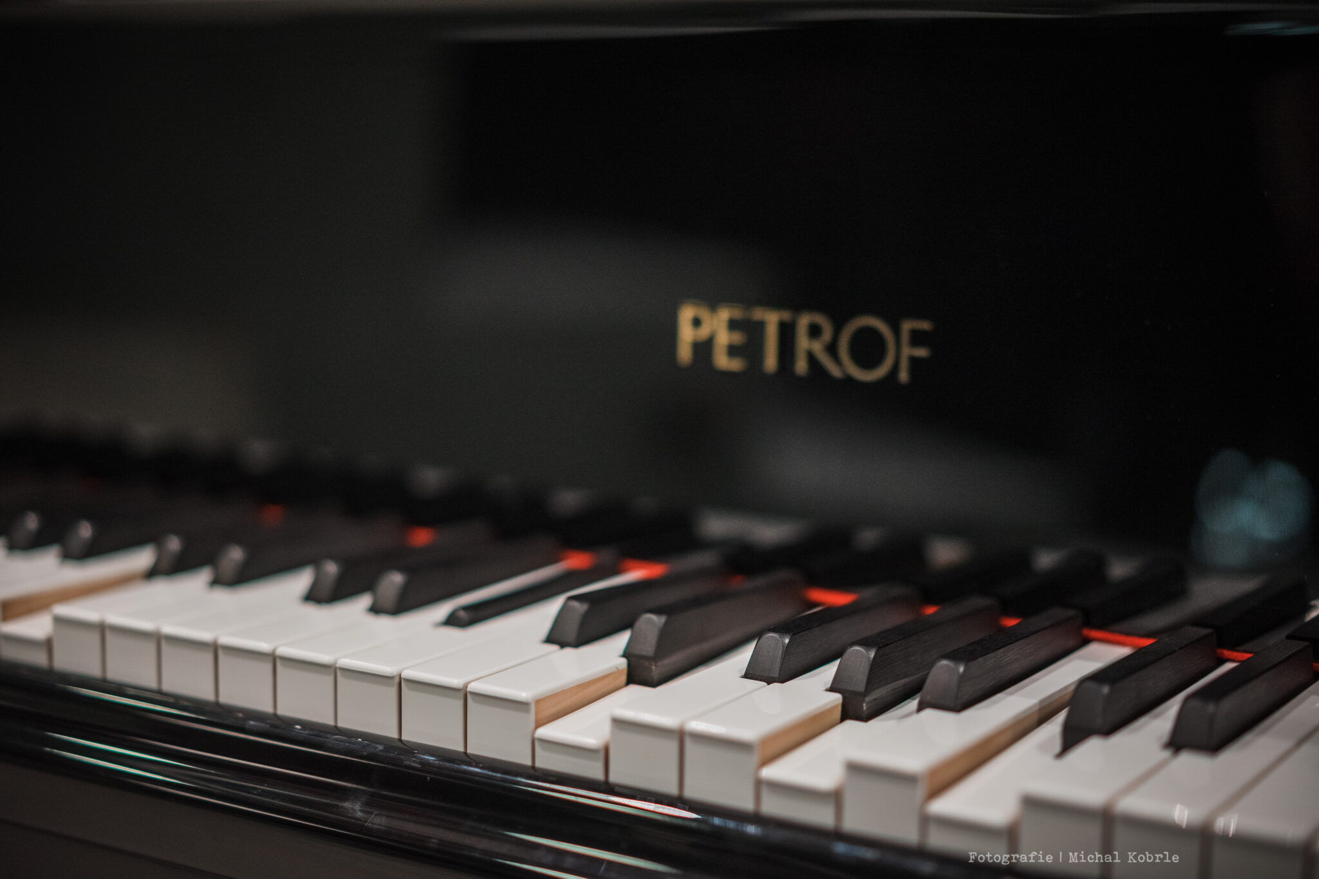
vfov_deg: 24.6
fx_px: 2015
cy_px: 440
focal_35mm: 55
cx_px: 660
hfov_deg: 36.2
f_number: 1.8
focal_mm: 55
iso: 2000
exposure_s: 1/125
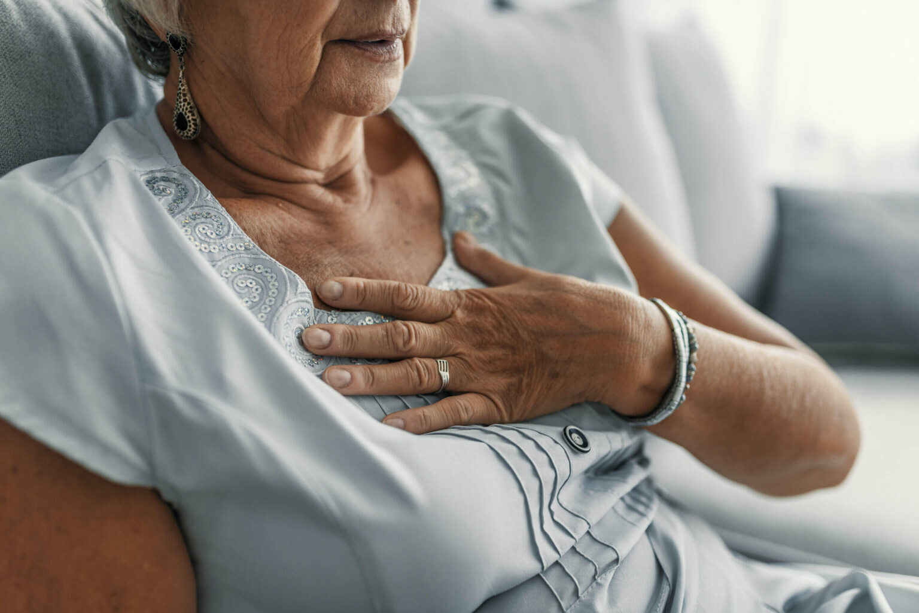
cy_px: 306
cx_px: 460
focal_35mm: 35
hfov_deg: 54.4
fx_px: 894
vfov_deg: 37.9
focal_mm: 35
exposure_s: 1/160
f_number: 2
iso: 200
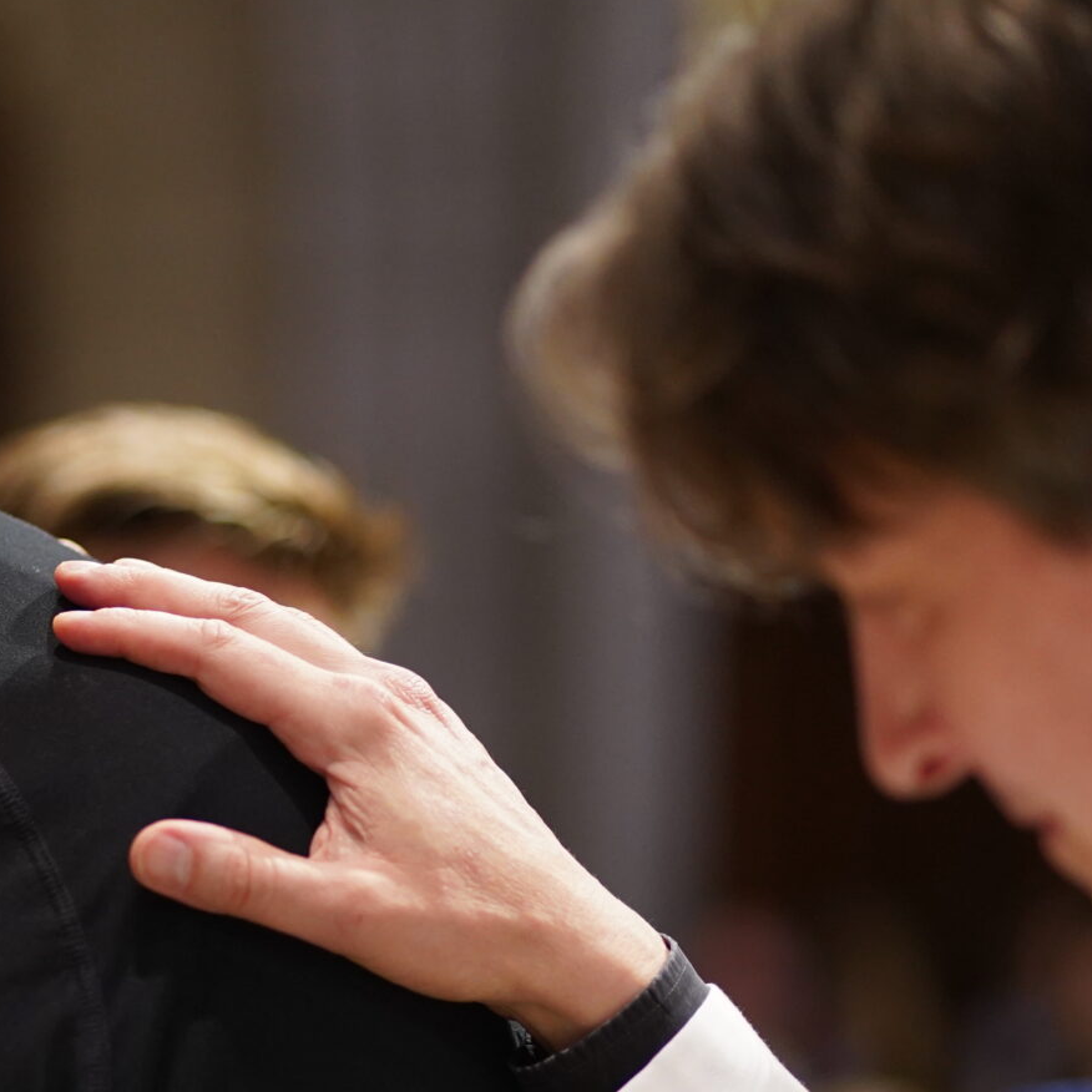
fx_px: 7531
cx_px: -6
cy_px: 879
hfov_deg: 8.2
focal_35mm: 211
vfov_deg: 8.3
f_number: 2
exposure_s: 1/160
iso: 2000
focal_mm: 85
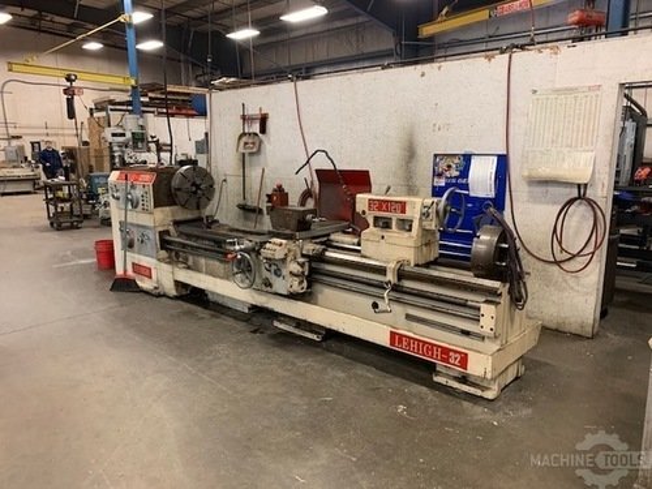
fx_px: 490
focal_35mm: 26
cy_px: 244
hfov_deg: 67.3
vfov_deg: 53.1
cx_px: 326
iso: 200
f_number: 1.8
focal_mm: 4.25
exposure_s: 1/60
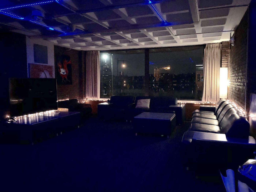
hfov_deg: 63.4
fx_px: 207
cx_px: 128
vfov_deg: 49.7
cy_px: 96
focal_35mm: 28
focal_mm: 4
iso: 100
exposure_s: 1/15
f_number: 1.8
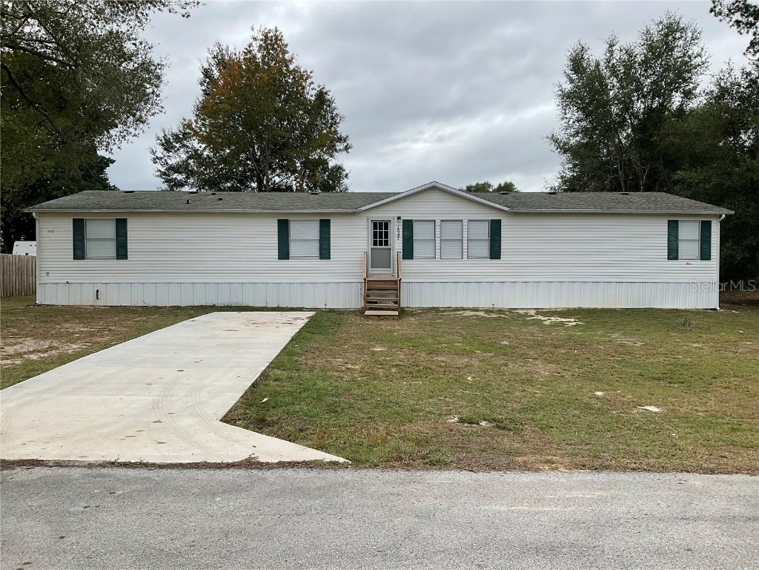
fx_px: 636
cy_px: 285
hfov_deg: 61.7
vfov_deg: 48.2
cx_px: 380
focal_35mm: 29
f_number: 1.8
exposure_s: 1/1534
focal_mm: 3
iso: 16
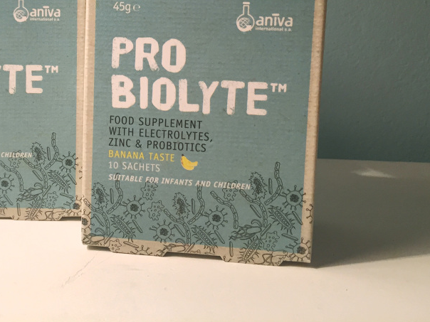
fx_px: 596
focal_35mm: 48
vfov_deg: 29.5
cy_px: 58
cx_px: 108
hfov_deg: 38.6
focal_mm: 4.15
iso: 40
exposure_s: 1/33
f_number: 2.2
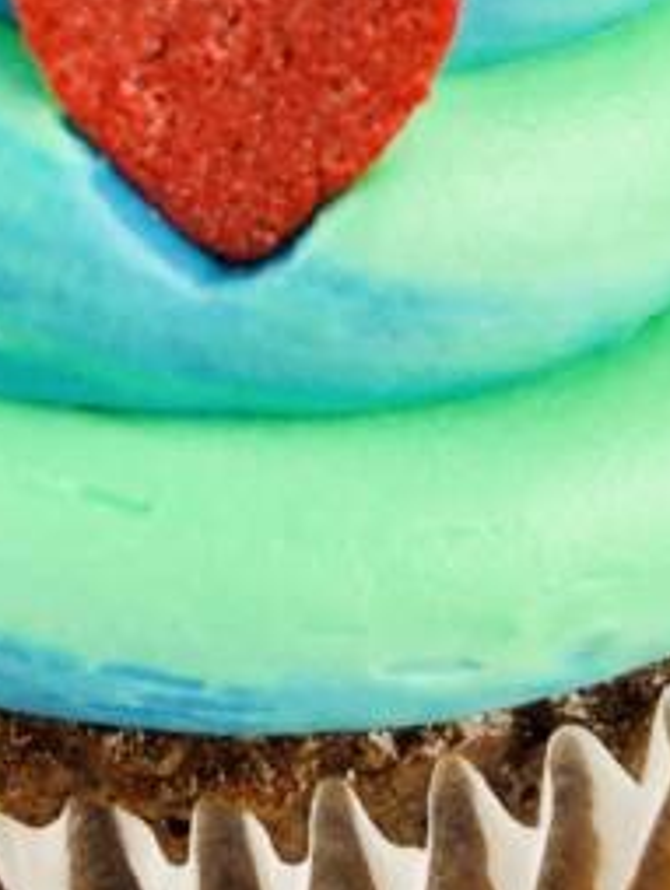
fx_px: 2422
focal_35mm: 94
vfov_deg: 20.2
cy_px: 16
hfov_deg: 15.7
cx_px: 256
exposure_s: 1/120
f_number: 1.8
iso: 40
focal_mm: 3.99
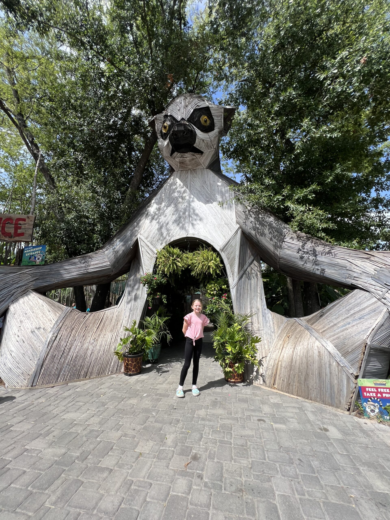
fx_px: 195
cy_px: 260
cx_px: 195
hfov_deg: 89.9
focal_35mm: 13
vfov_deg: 106.2
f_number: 1.8
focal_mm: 1.57
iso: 32
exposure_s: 1/1357
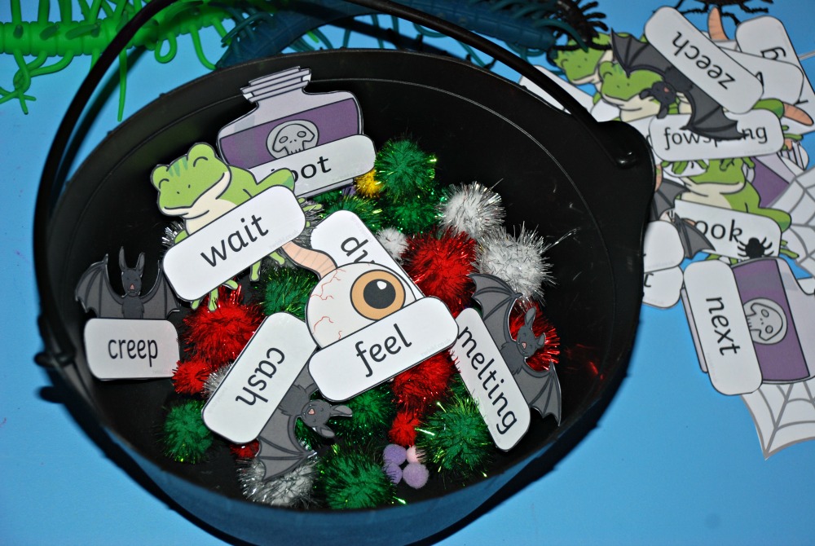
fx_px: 1972
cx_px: 408
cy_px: 273
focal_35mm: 87
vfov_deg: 15.8
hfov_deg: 23.3
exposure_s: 1/60
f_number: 5.3
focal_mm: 58
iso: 200
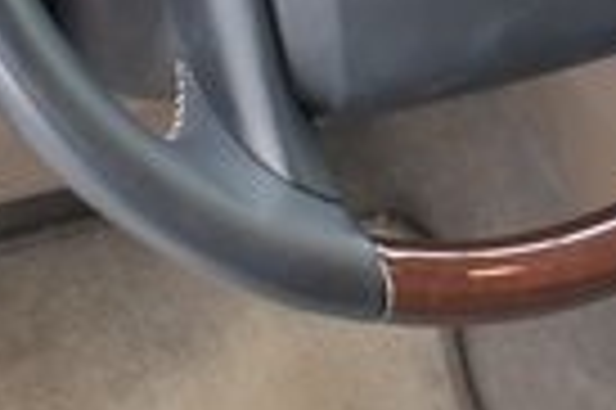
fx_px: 2518
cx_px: 683
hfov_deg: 13.7
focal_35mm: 147
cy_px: -97
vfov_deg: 9.2
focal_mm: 21
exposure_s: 1/60
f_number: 3.8
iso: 1000
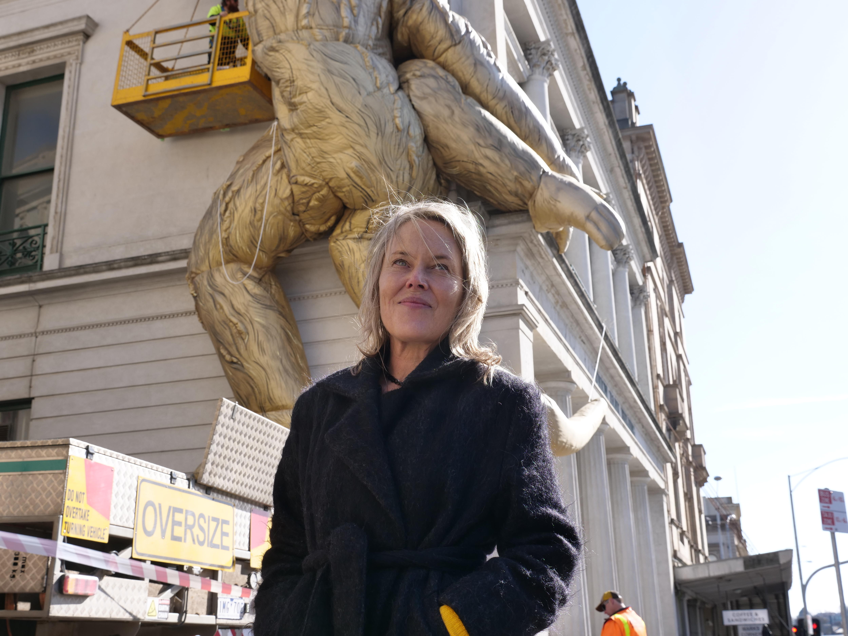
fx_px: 1029
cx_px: 424
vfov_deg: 34.3
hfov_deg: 44.8
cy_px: 318
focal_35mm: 42
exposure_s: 1/400
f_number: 5.6
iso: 200
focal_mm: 21
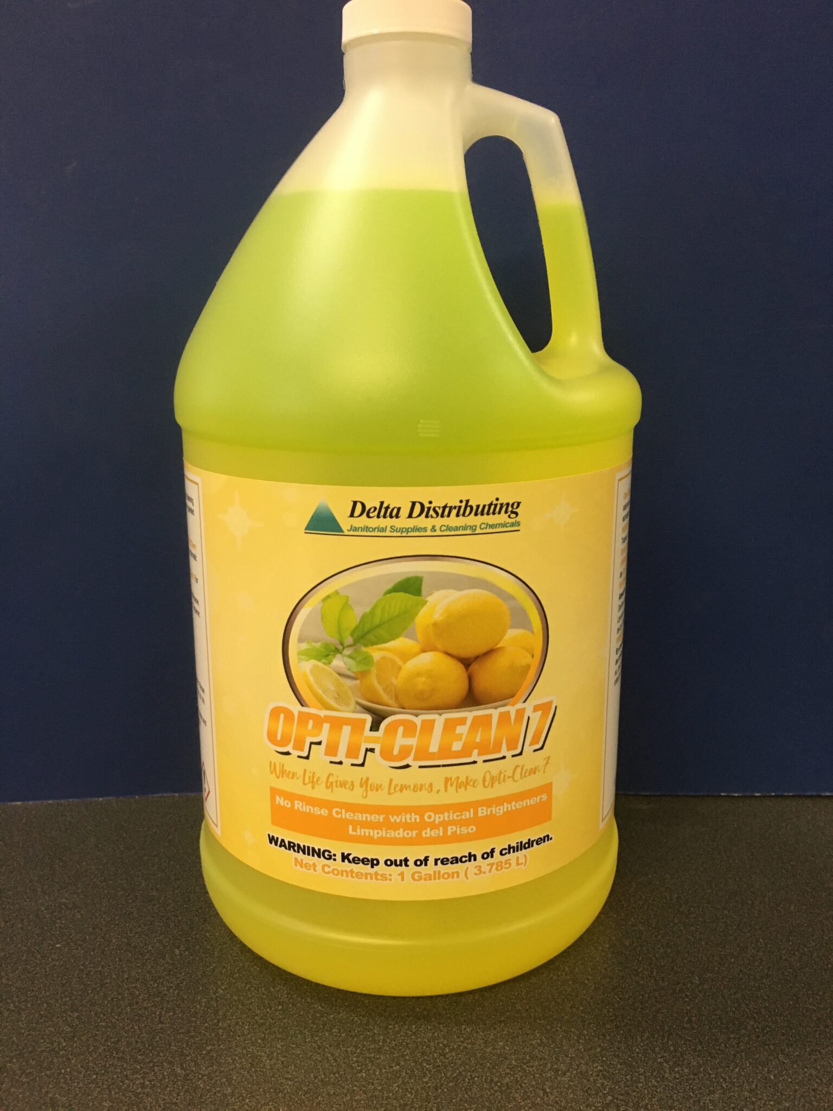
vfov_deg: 61.7
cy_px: 556
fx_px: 930
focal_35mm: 29
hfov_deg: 48.2
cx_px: 416
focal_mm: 4.15
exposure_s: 1/30
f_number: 2.2
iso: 125
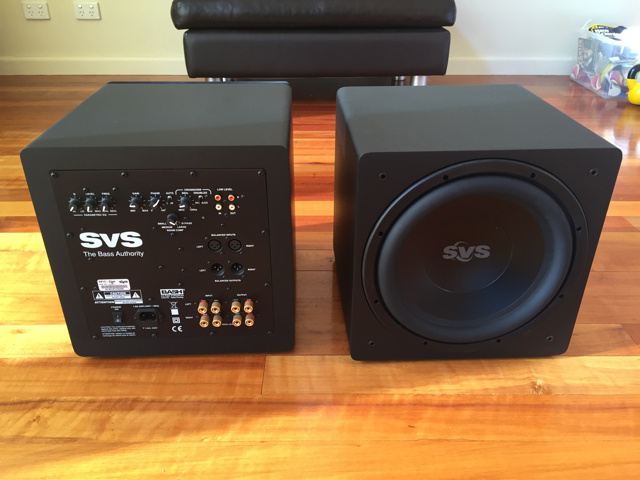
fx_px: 536
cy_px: 240
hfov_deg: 61.7
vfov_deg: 48.2
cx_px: 320
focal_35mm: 29
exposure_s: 1/33
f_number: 2.2
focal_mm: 4.15
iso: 80
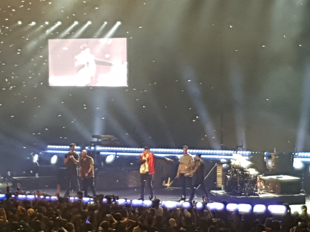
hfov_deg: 67.3
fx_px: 233
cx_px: 155
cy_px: 116
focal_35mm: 26
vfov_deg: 53.1
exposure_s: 1/45
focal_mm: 4.3
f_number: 1.7
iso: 50
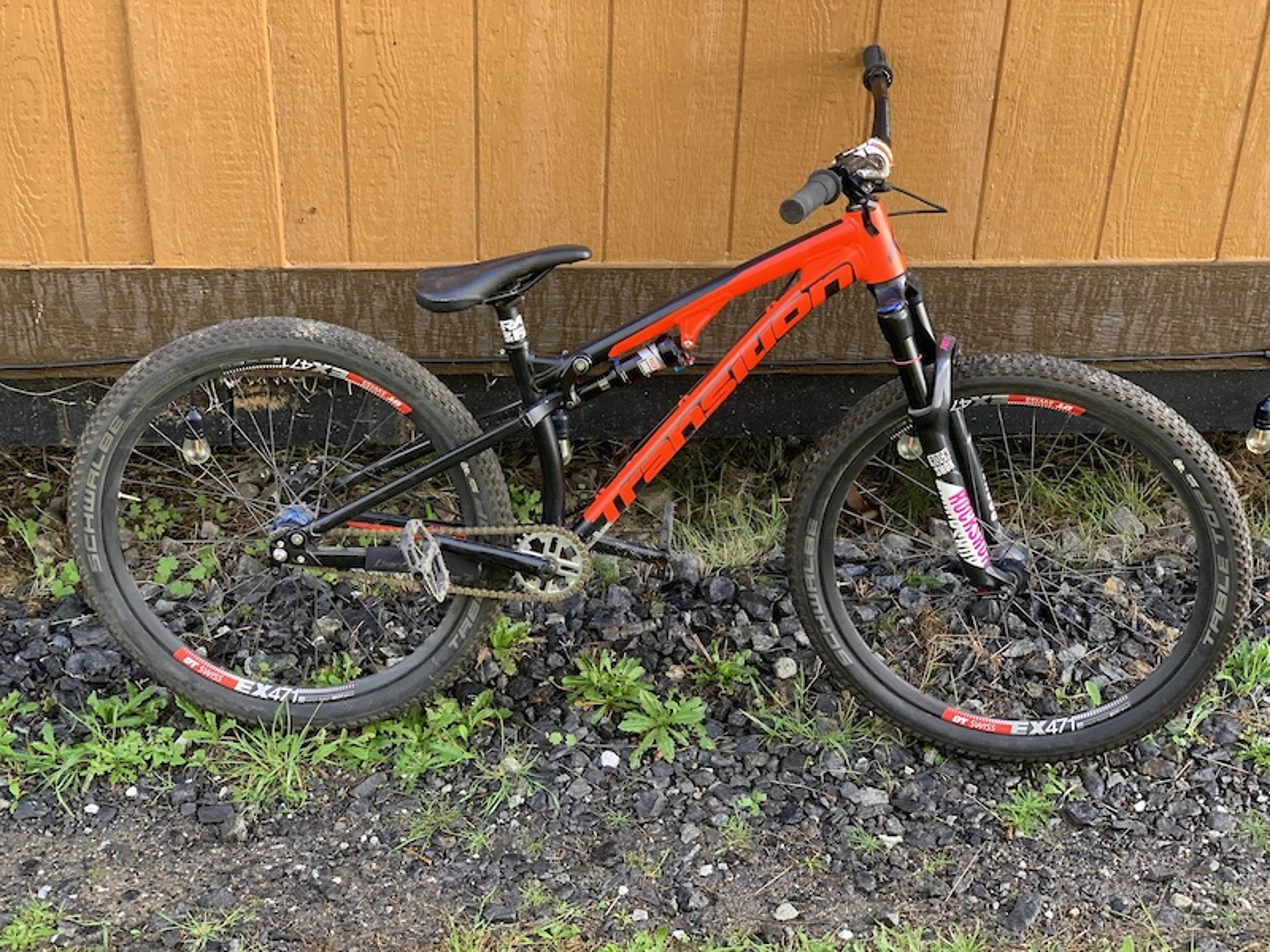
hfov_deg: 36.8
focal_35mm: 52
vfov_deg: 28.0
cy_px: 476
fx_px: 1908
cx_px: 635
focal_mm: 6
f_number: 2.4
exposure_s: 1/122
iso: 100
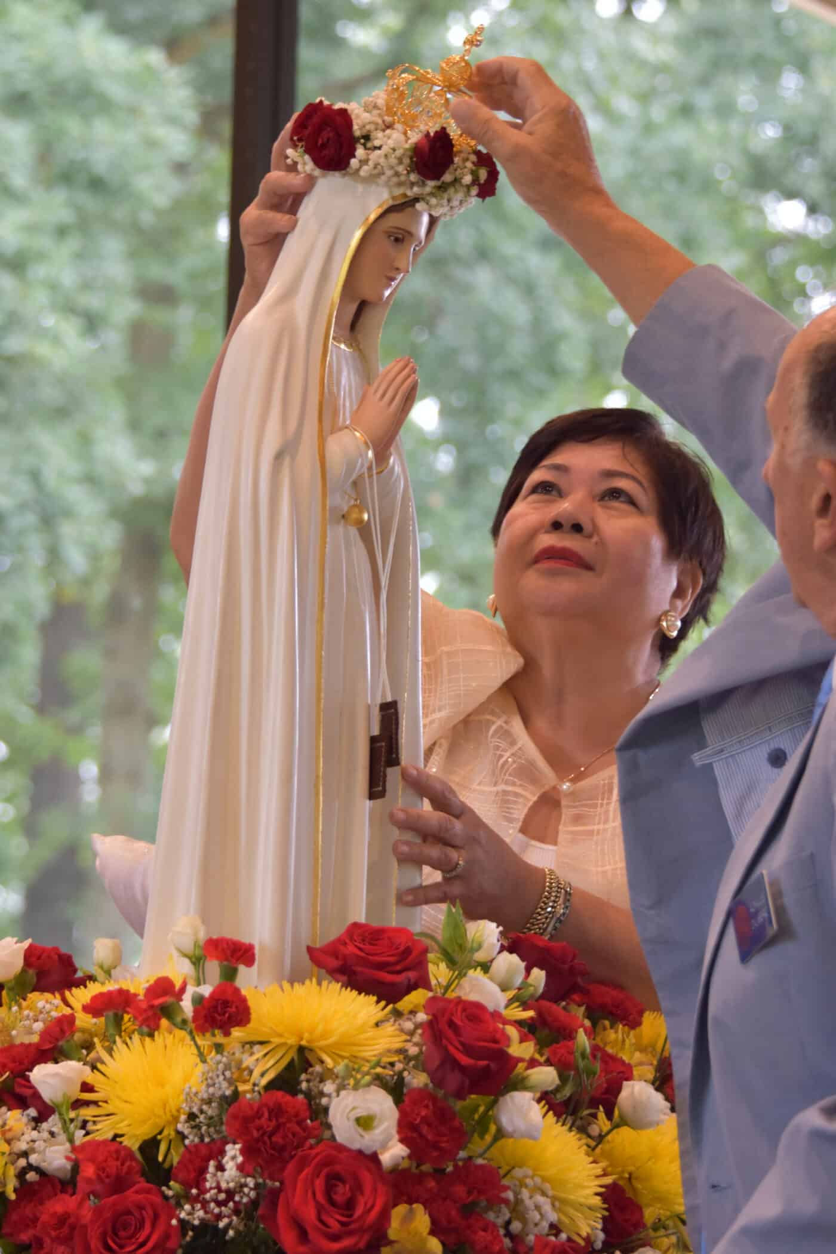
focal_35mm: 147
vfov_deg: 14.0
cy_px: 627
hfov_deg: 9.3
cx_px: 418
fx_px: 5120
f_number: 5.3
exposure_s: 1/60
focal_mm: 98
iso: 720
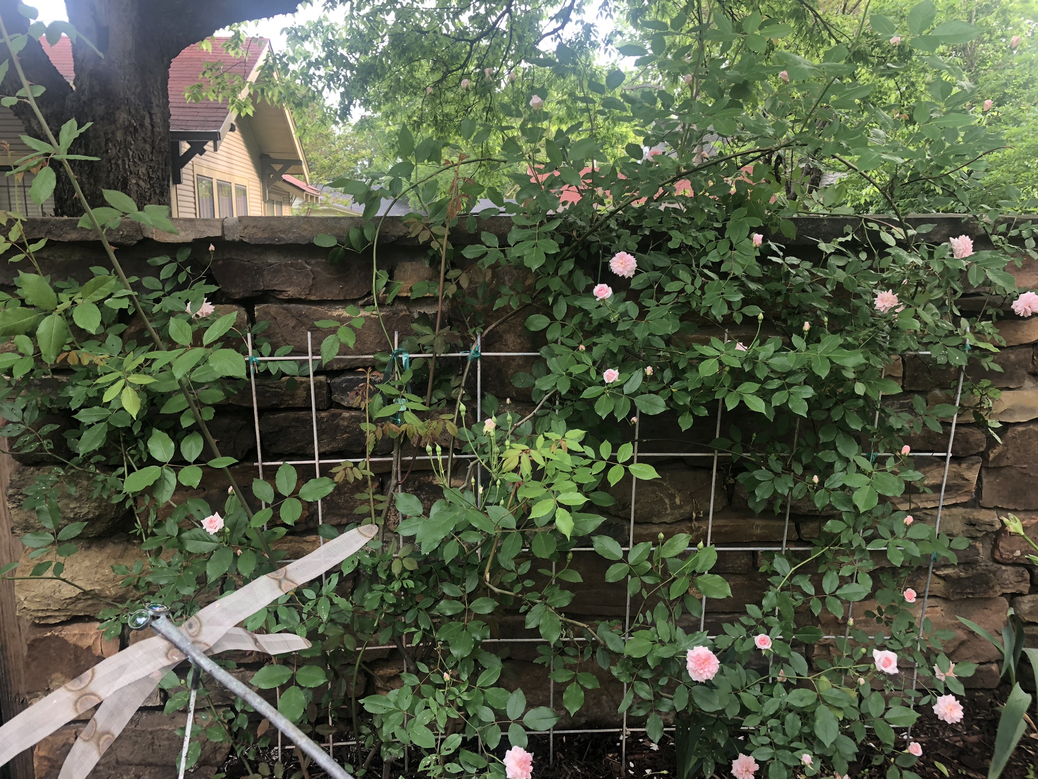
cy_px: 390
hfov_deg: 63.4
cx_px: 519
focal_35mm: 28
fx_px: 840
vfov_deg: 49.7
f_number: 1.8
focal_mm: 3.99
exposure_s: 1/120
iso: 64
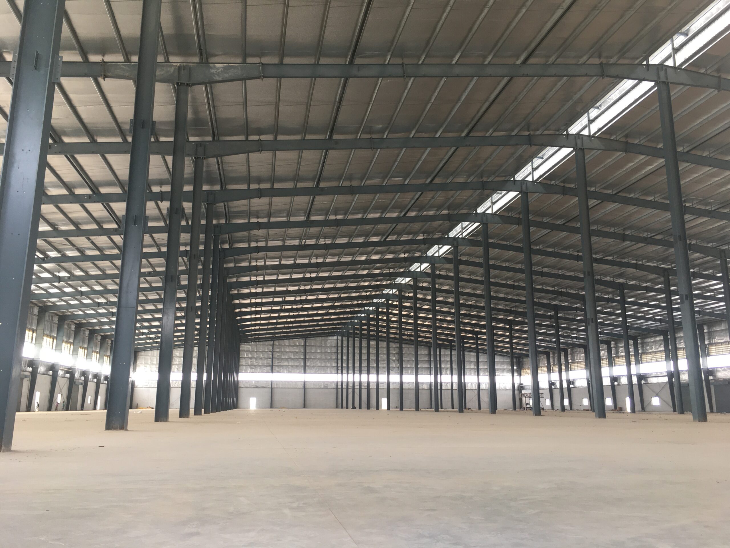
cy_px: 274
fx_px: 612
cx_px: 365
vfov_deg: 48.2
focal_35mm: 29
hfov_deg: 61.7
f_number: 2.2
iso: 32
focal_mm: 4.15
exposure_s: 1/50
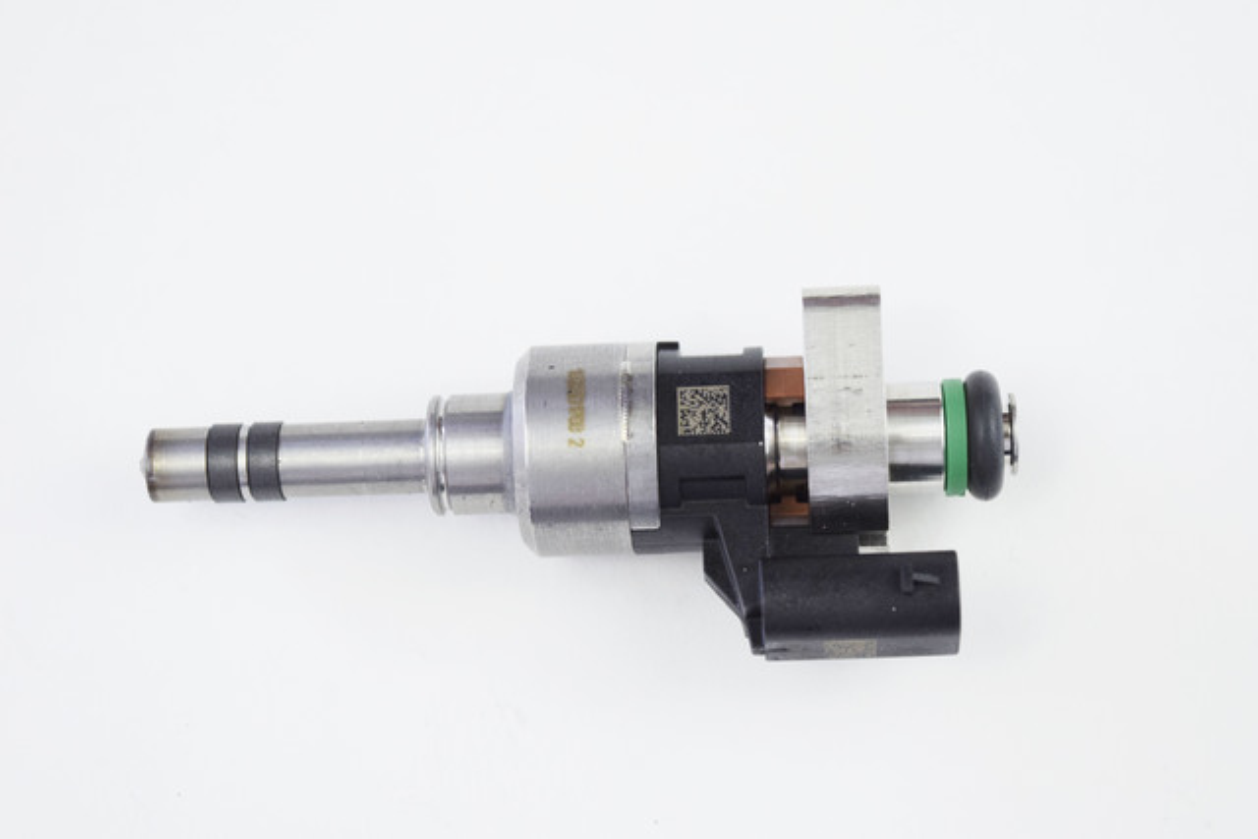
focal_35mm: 82
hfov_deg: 24.6
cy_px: 420
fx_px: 2883
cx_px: 629
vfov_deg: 16.6
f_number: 5.6
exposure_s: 1/60
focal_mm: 55
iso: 1000
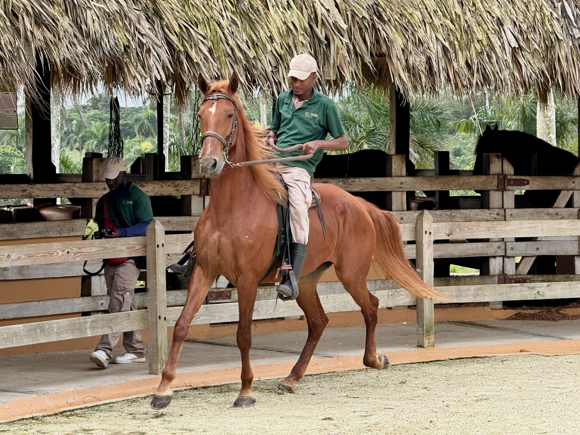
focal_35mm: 120
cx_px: 290
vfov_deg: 12.3
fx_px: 2011
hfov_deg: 16.4
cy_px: 218
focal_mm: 15.66
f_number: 2.8
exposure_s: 1/277
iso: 64
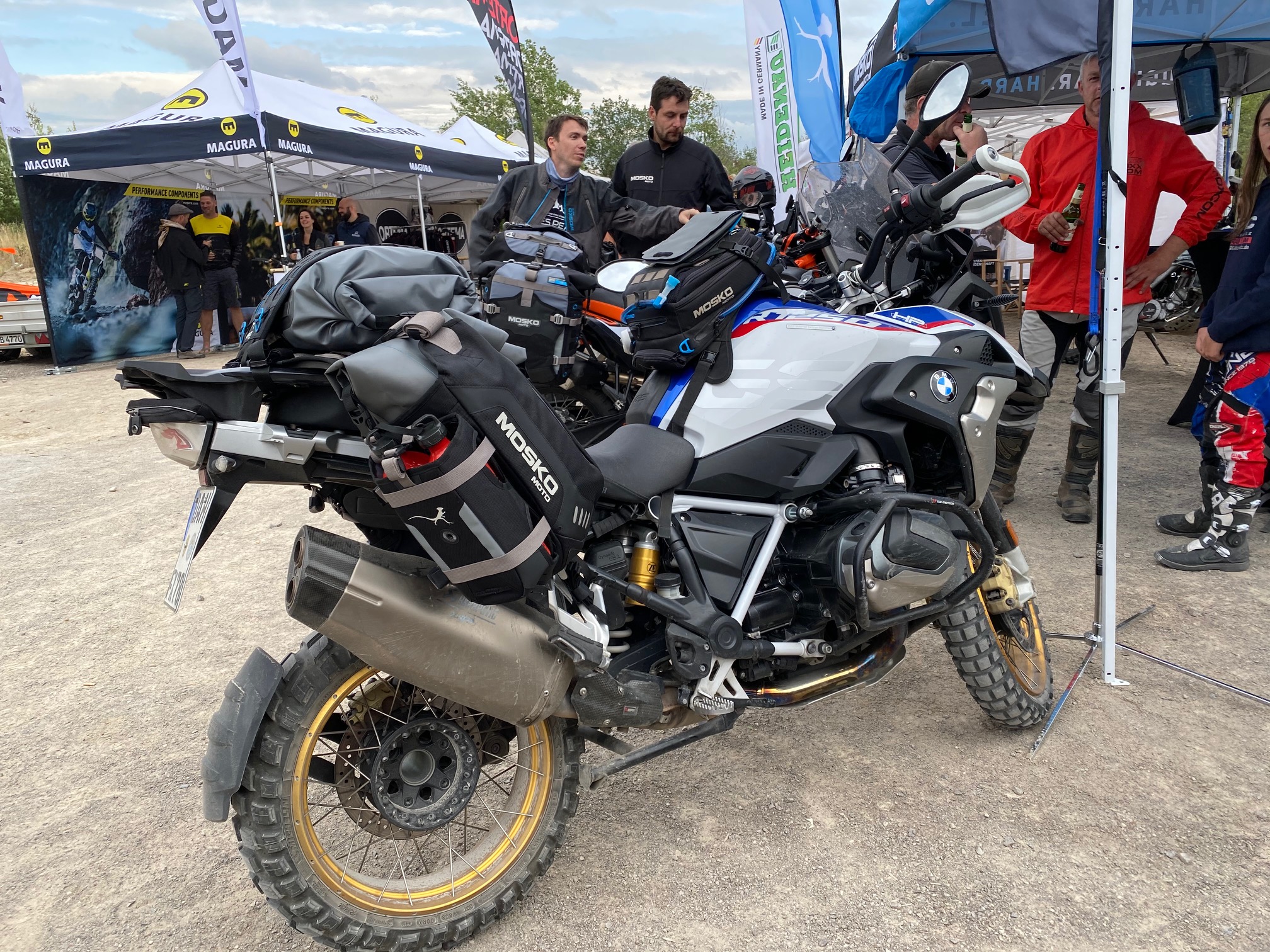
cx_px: 635
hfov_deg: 67.3
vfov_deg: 53.1
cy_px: 476
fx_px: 954
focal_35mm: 26
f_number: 1.8
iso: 32
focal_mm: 4.25
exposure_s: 1/285
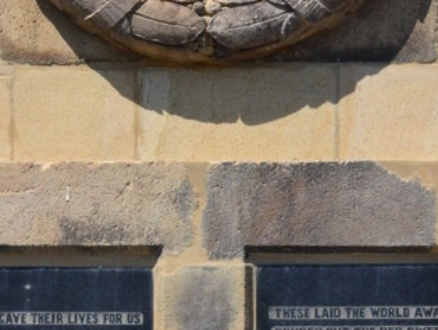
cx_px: 121
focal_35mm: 272
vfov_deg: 5.5
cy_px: 281
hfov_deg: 7.3
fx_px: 3441
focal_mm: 55
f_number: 11
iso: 400
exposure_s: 1/500
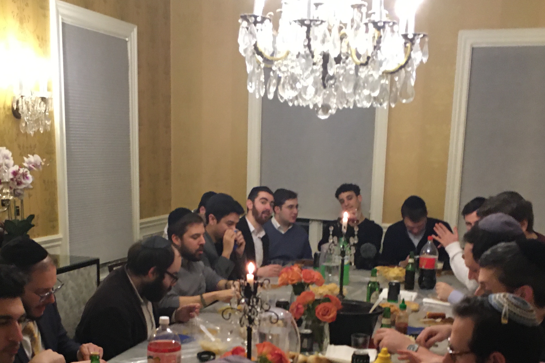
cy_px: 324
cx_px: 247
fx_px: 787
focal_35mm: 52
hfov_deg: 38.2
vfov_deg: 25.2
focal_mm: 4.15
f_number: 2.2
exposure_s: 1/24
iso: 200
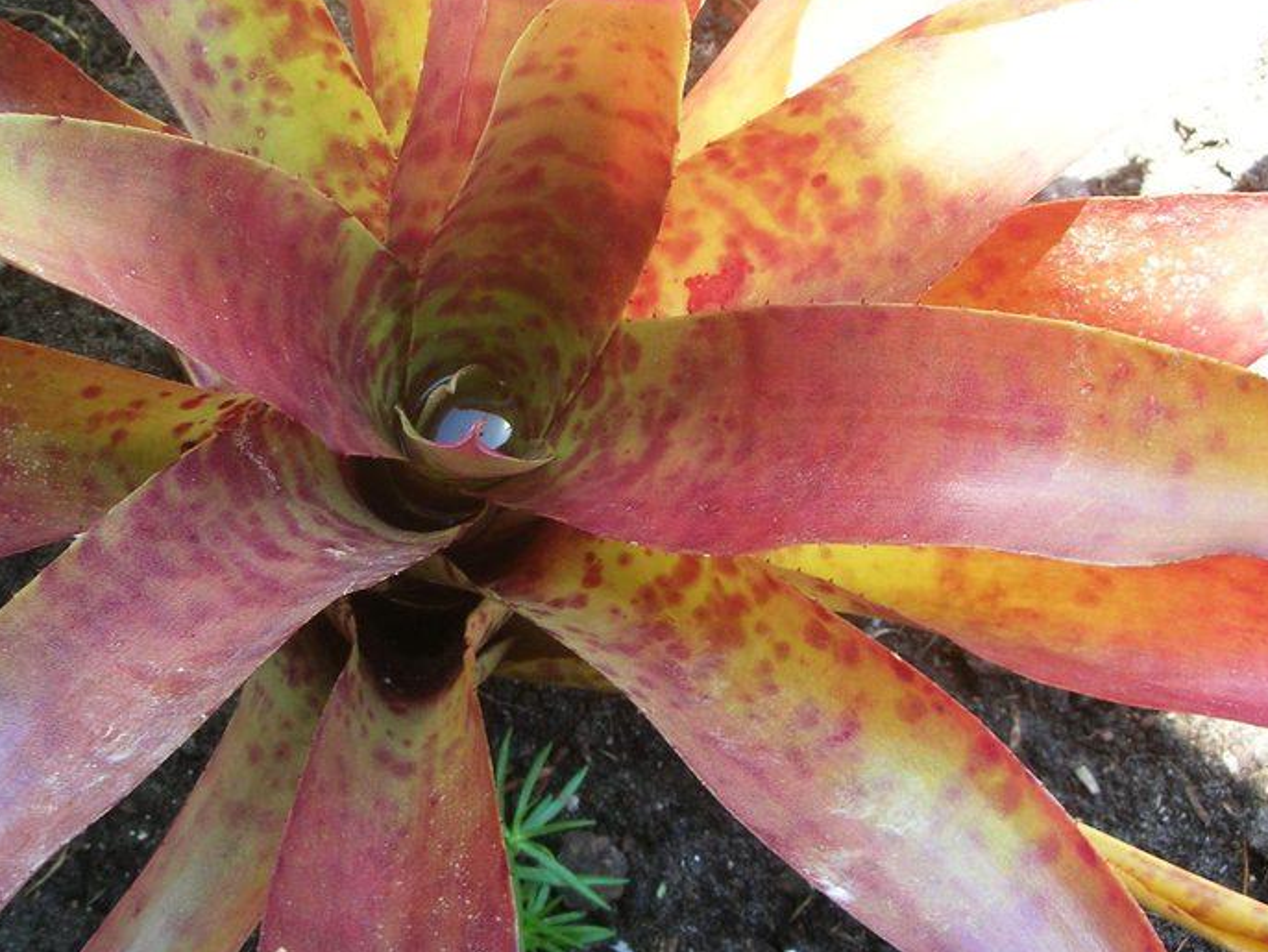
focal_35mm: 51
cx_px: 436
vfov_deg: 28.5
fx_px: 1869
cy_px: 377
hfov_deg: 37.1
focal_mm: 5.8
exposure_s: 1/42.4
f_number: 3
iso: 50
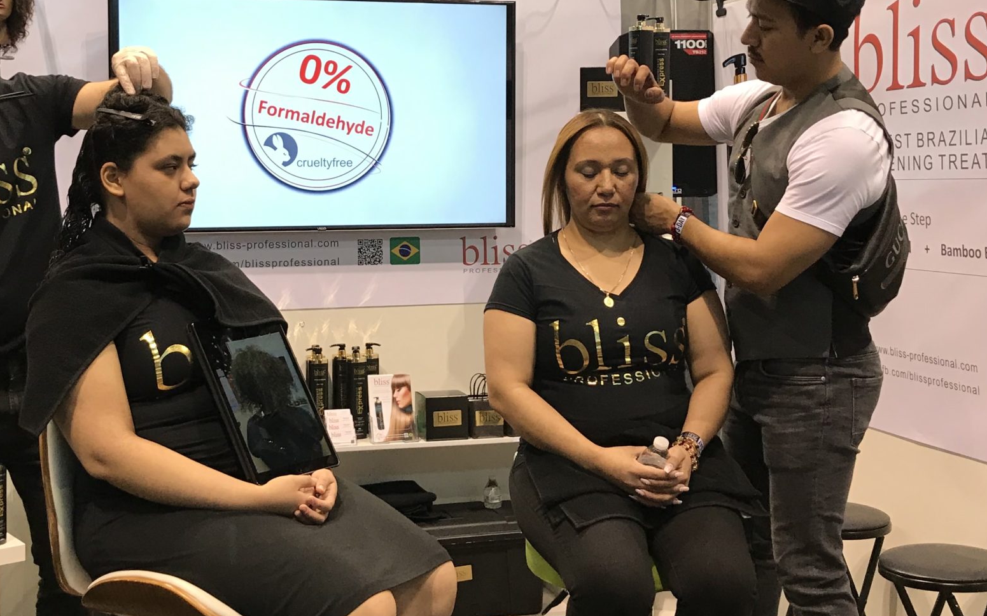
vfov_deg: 26.2
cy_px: 212
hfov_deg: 40.9
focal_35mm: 49
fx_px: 1318
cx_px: 415
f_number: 1.8
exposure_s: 1/30
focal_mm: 3.99
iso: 25
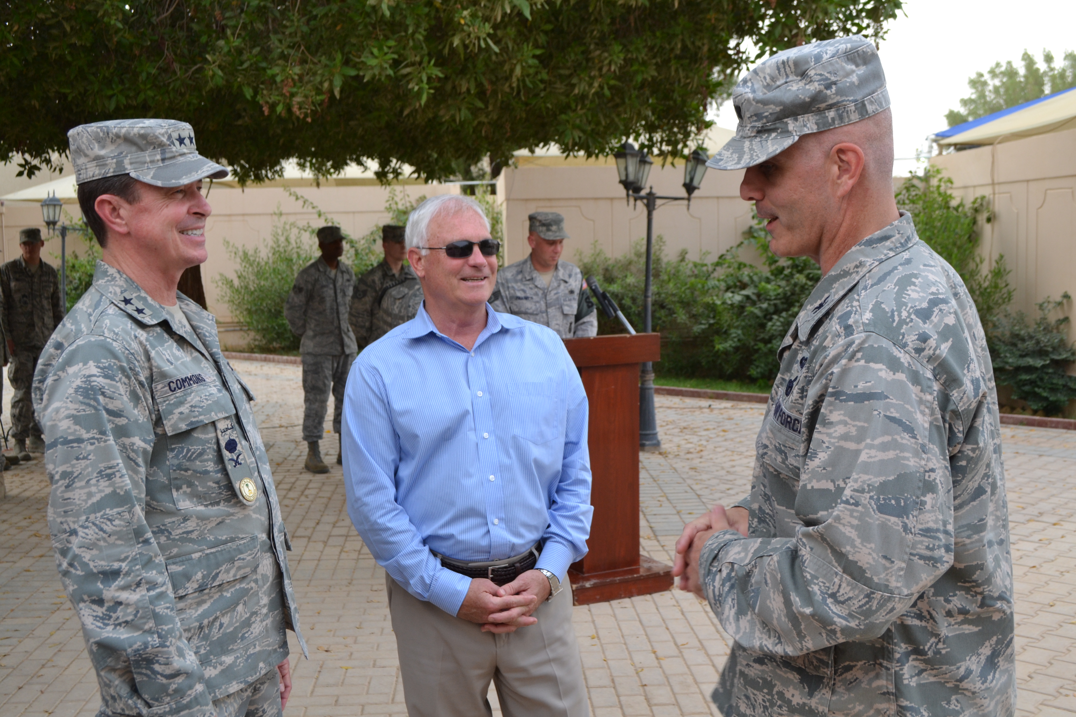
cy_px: 358
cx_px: 538
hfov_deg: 46.4
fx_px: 1255
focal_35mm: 42
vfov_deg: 31.9
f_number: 9
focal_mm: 28
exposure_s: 1/60
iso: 400
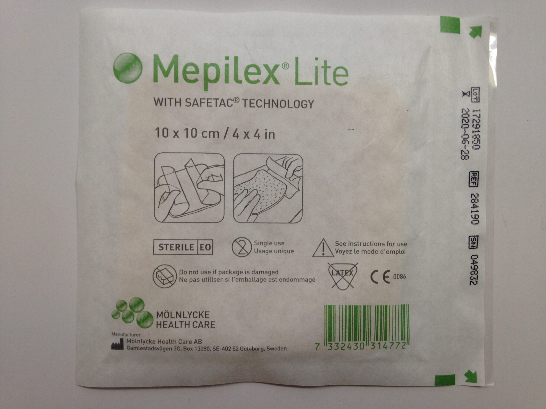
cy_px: 204
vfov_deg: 42.9
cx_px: 273
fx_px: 521
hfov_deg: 55.4
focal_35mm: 33
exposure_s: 1/60
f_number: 2.4
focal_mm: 4.12
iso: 50
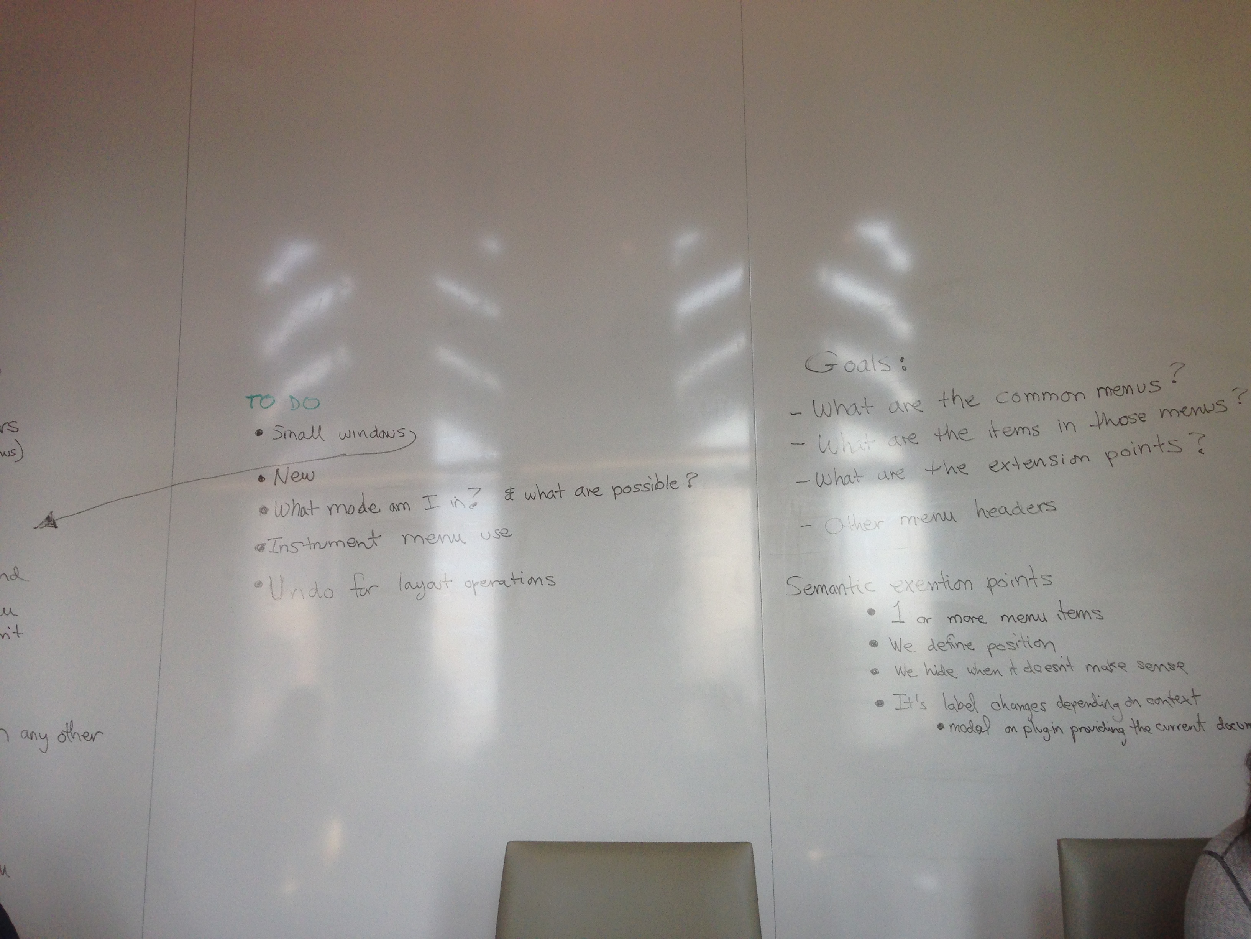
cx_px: 626
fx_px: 1193
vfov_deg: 42.9
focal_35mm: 33
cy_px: 470
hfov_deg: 55.4
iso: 64
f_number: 2.4
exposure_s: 1/120
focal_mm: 4.12
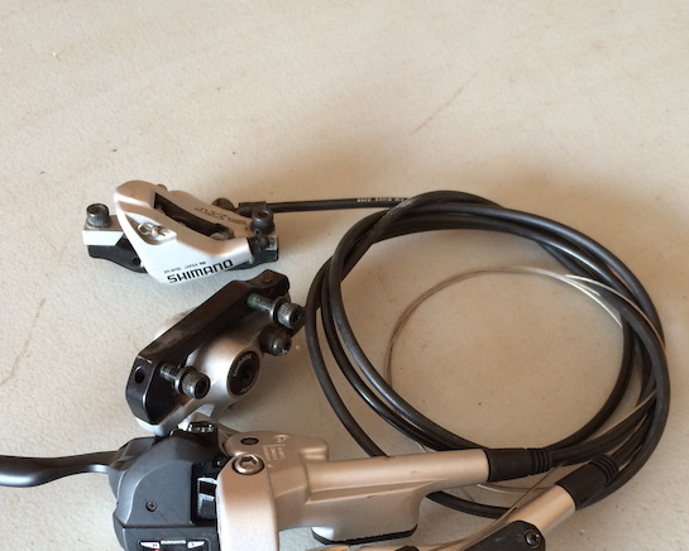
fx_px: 877
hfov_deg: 42.9
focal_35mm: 43
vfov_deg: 34.0
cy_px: 428
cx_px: 338
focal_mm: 4.12
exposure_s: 1/30
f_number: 2.2
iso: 50
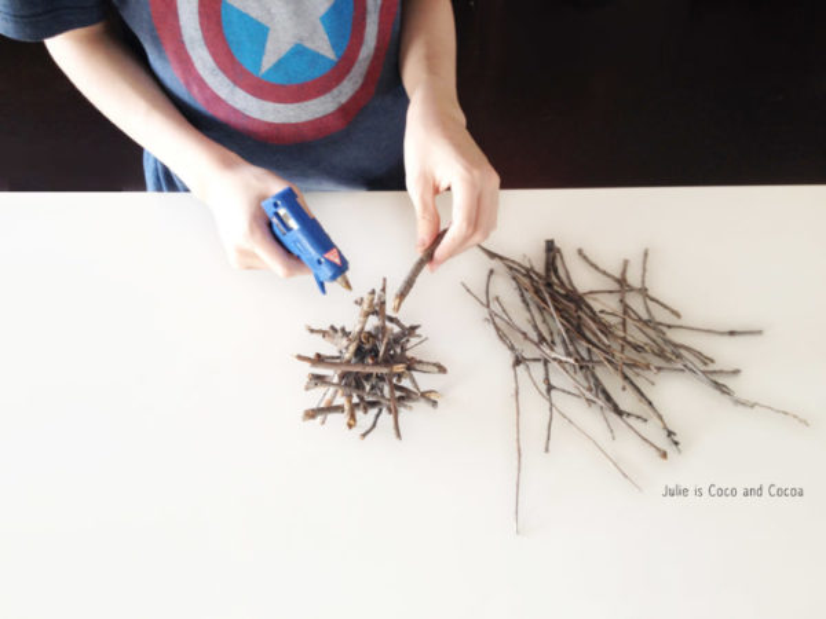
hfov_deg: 52.6
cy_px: 310
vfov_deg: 40.7
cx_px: 413
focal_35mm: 35
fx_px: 835
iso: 50
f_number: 2.4
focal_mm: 4.28
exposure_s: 1/20
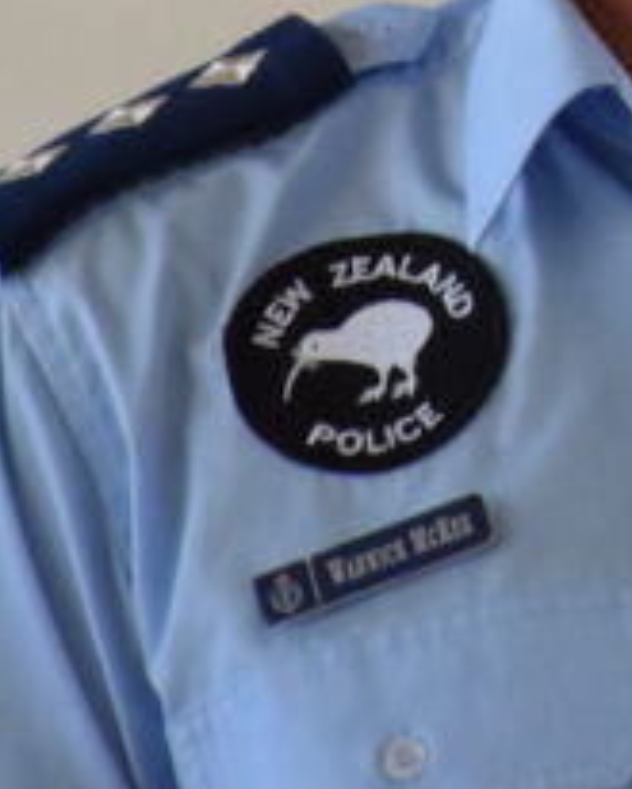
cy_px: -350
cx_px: 850
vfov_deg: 2.0
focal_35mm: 978
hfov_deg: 1.6
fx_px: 22850
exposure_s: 1/125
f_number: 5.6
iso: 1100
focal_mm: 140
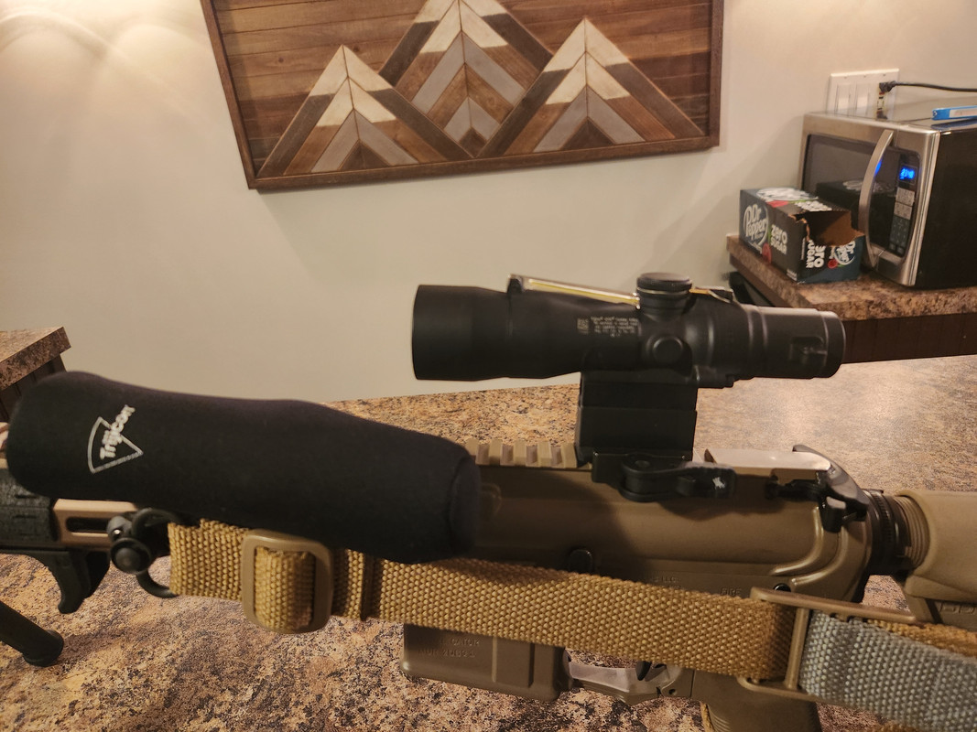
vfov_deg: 58.9
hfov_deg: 73.9
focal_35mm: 23
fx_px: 649
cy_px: 366
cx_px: 488
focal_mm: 5.4
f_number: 1.8
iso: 800
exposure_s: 1/60
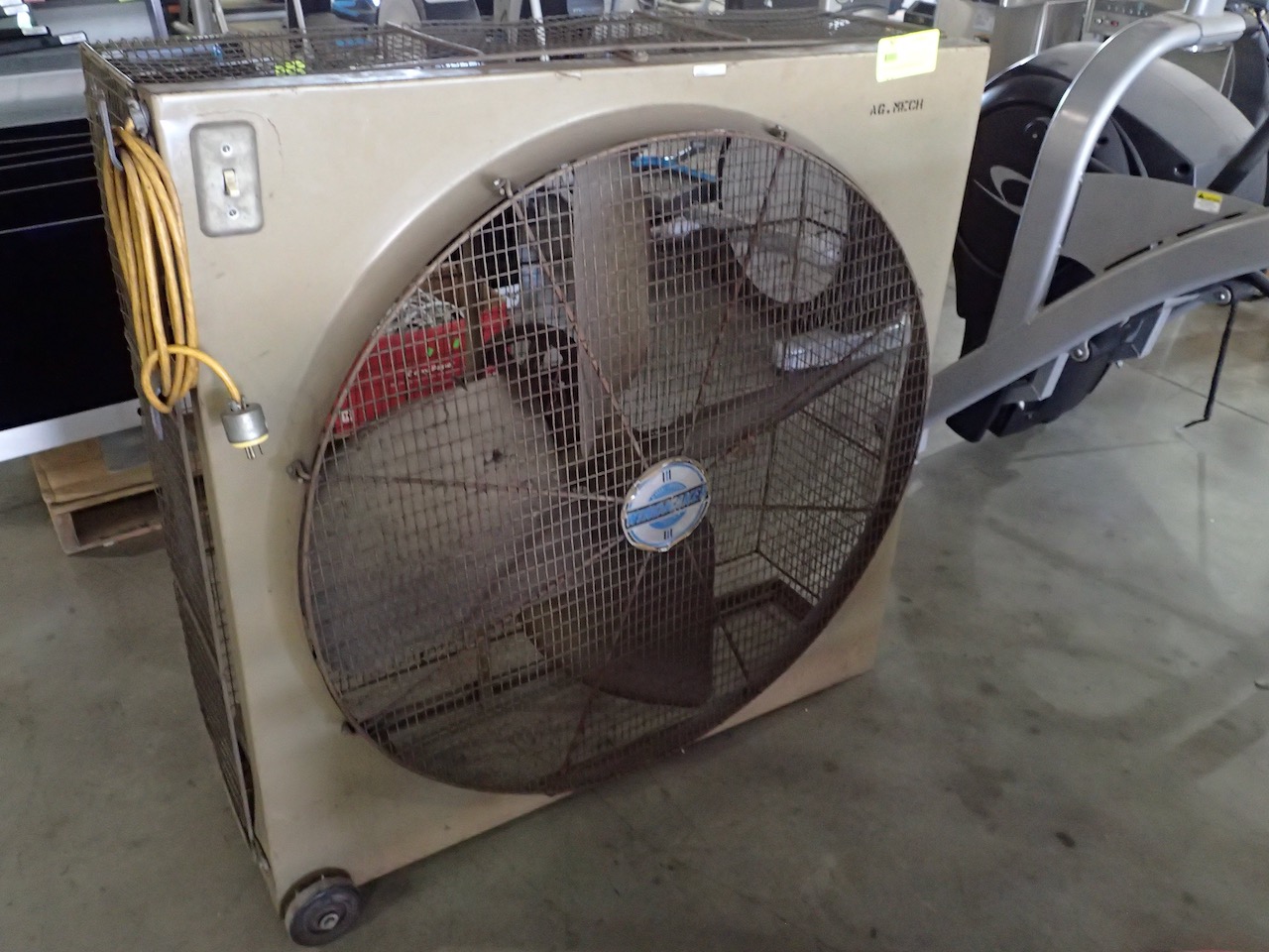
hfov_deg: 60.0
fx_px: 1100
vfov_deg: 46.8
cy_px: 476
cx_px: 634
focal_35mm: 30
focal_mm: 5.5
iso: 800
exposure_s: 1/15
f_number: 3.2
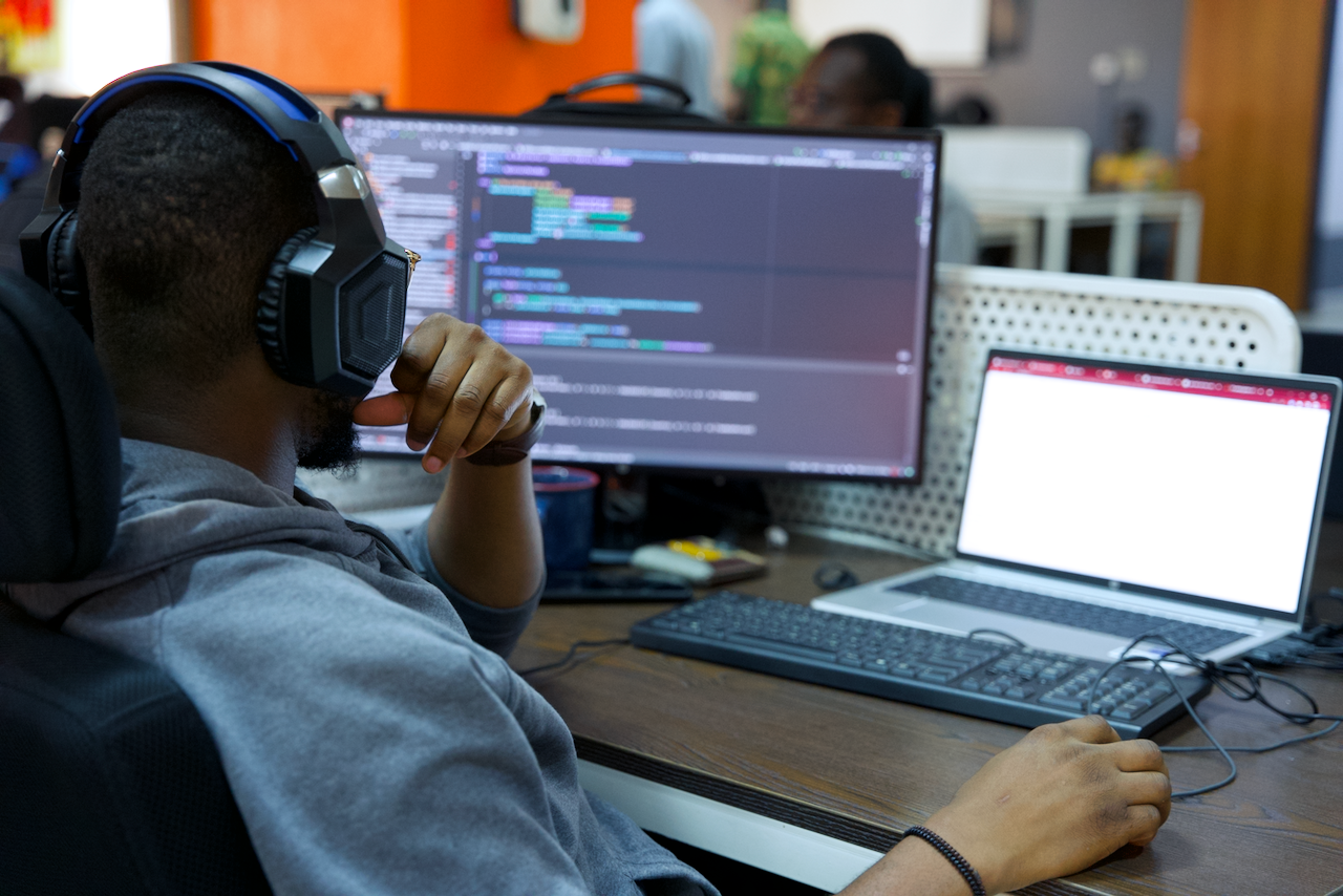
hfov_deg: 35.7
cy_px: 448
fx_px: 2086
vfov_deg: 24.2
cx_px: 672
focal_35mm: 56
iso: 3200
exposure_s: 1/160
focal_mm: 55.9
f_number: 2.8
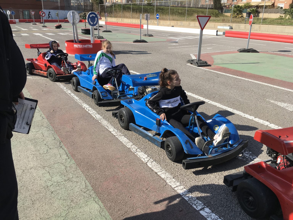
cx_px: 146
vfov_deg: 48.2
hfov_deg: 61.7
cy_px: 110
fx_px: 245
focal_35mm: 29
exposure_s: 1/1451
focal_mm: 4.15
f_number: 2.2
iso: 25
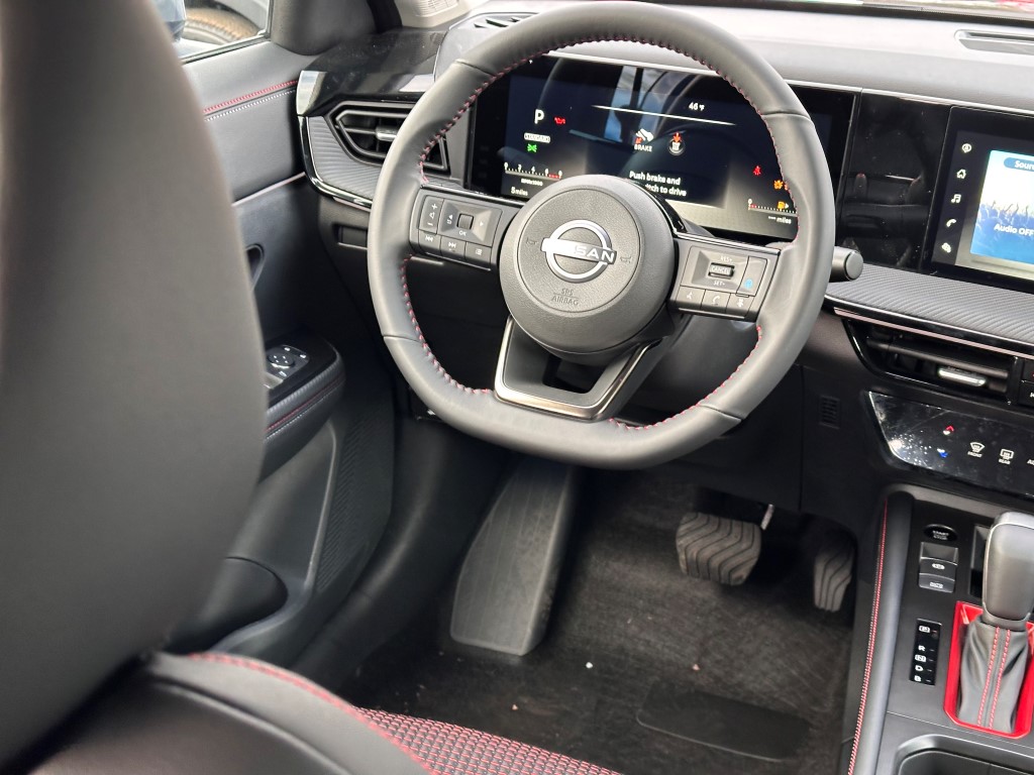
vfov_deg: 30.3
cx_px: 517
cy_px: 388
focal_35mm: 48
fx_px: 1434
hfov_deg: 39.7
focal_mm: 6.86
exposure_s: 1/45
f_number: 1.78
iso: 250
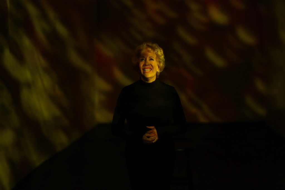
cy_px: 95
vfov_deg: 6.9
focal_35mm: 200
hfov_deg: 10.3
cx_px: 142
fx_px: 1583
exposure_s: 1/250
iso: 5000
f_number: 2.8
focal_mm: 200
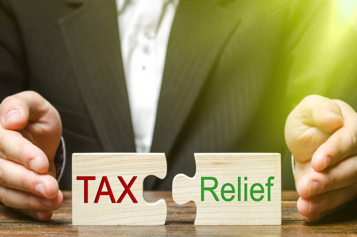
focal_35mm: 82
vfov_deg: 16.5
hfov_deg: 24.7
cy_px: 118
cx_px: 178
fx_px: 816
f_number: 5.6
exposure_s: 1/160
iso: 100
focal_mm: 55
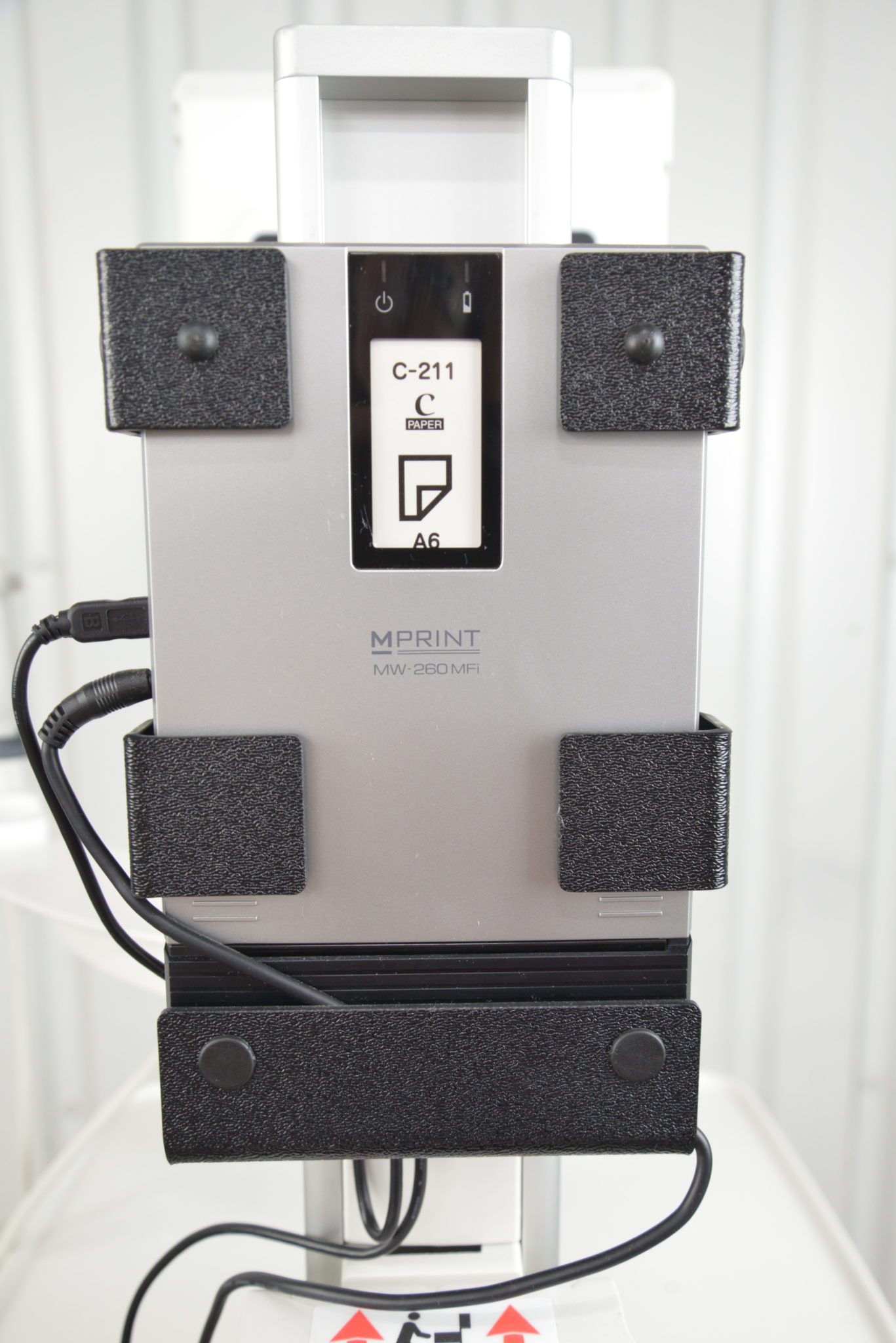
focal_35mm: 32
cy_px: 672
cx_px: 448
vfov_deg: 58.7
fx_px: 1194
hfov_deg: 41.1
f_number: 6.3
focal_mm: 32
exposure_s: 1/50
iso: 1600
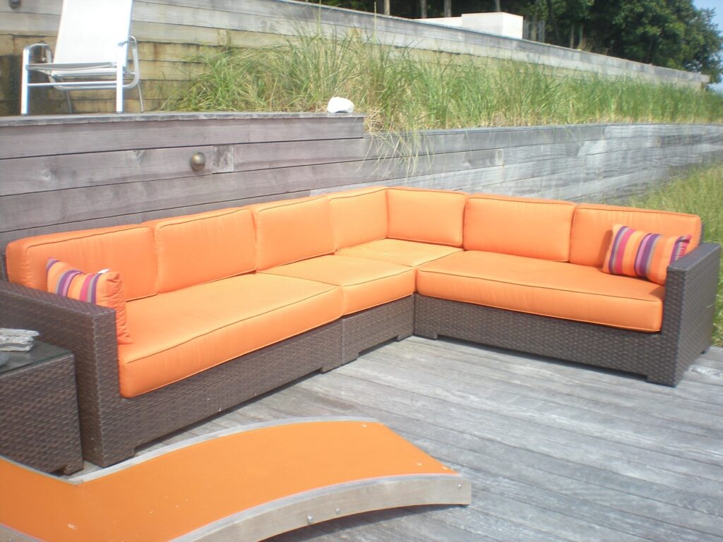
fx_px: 794
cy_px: 271
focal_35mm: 38
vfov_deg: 37.7
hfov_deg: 49.0
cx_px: 362
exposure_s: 1/239
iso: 64
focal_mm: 6.3
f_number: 4.6
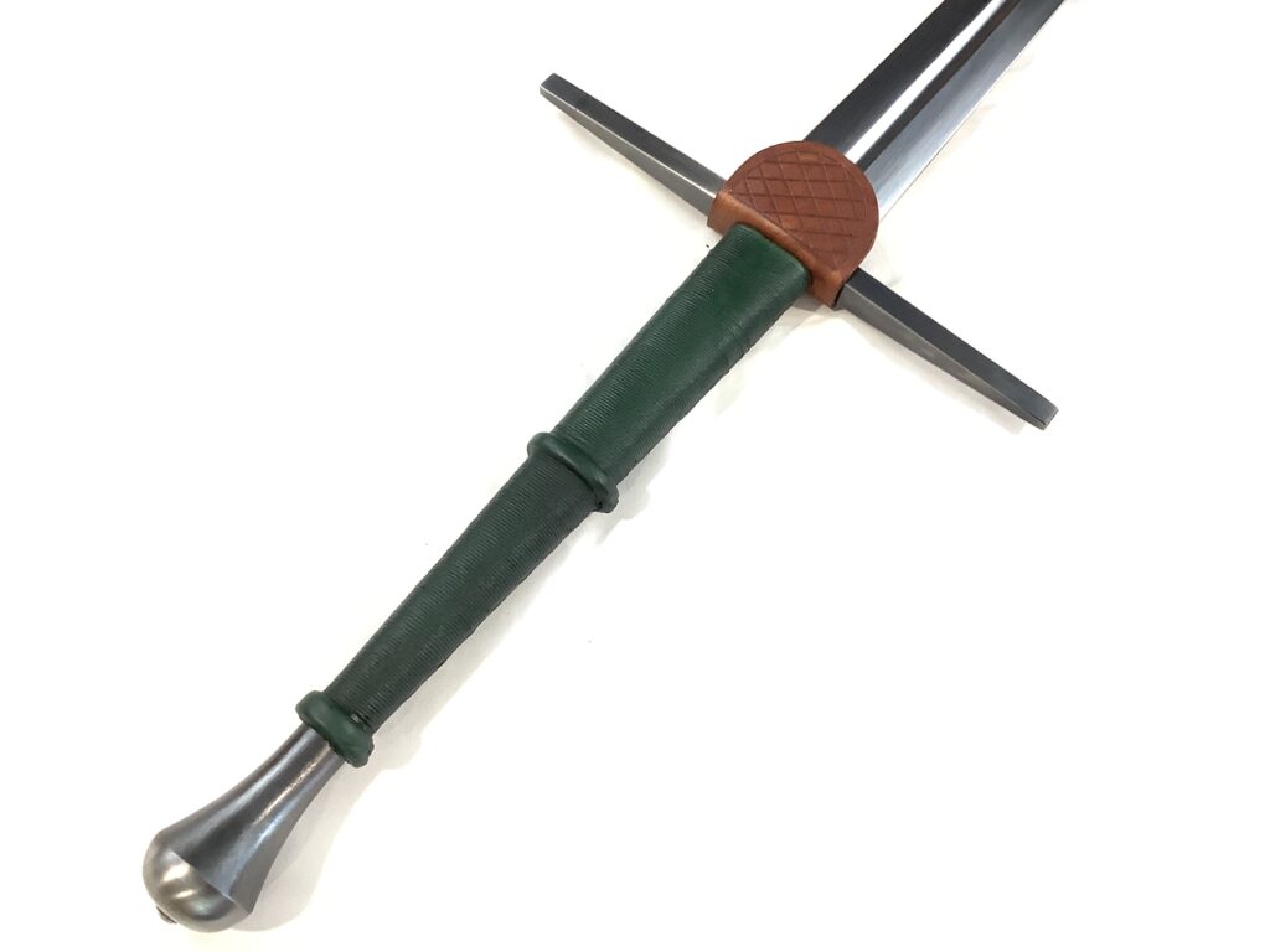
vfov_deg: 45.4
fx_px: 1137
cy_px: 476
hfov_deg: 58.4
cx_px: 635
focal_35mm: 31
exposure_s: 1/60
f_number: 2.4
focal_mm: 3.3
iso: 250
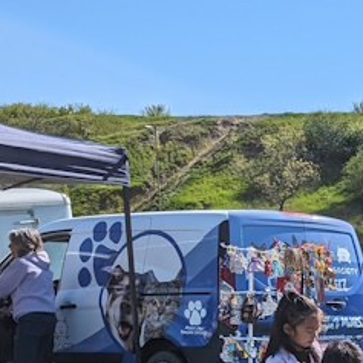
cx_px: 714
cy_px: 380
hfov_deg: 15.9
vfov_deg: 19.3
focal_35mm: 87
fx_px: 1032
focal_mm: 6.9
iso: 20
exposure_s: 1/1393
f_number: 1.68
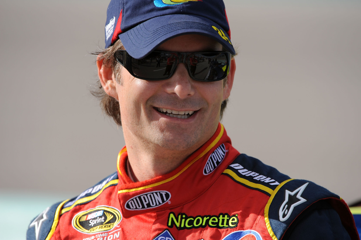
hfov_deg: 5.2
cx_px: 180
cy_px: 120
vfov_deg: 3.4
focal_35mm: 400
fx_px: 4009
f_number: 6.3
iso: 200
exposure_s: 1/500
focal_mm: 400
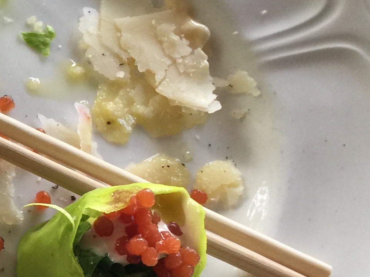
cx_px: -195
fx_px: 1047
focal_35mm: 98
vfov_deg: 15.0
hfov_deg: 17.8
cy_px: 198
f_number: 2.2
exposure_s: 1/30
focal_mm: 4.15
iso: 40
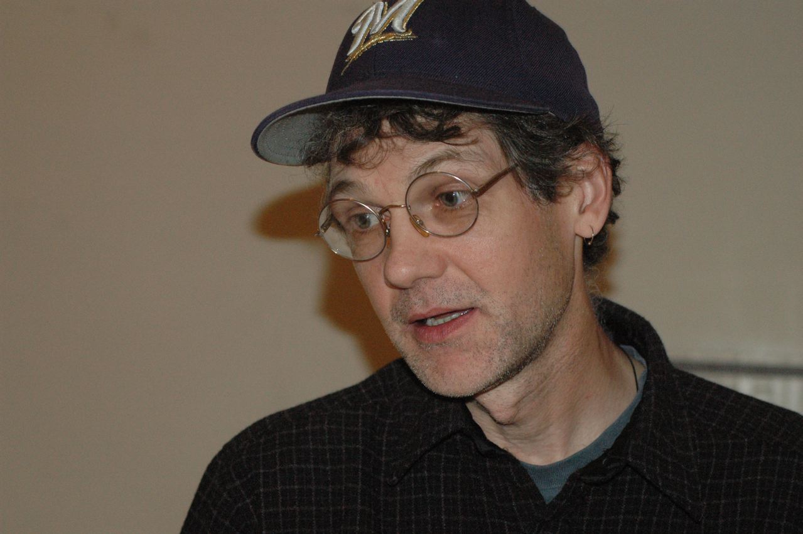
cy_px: 267
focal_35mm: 90
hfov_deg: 22.6
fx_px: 2006
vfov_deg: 15.2
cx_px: 402
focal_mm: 60
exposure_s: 1/60
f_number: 5
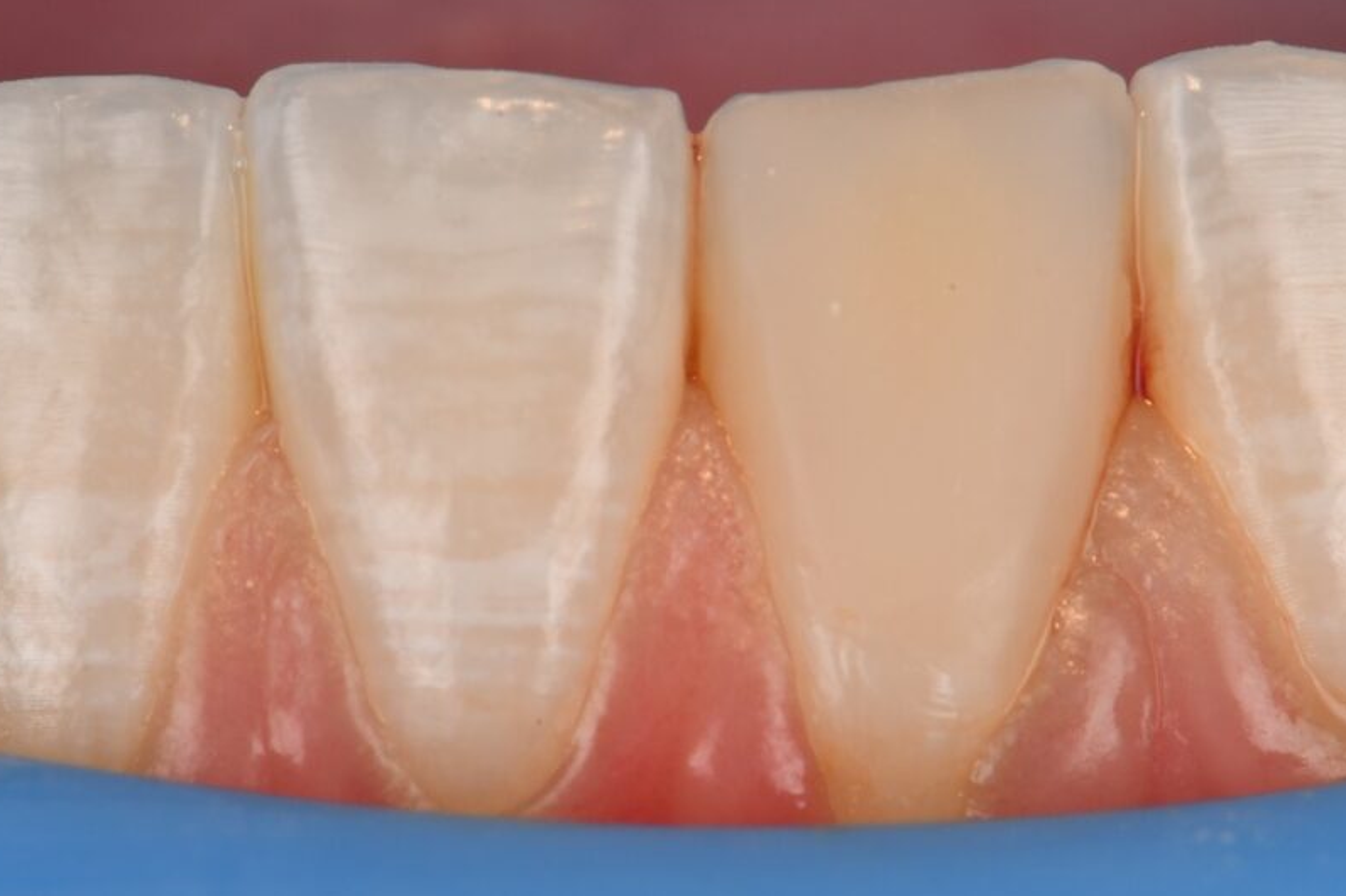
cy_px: 372
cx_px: 761
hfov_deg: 10.2
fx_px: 7549
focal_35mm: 202
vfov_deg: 6.8
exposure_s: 1/160
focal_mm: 105
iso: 200
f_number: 32
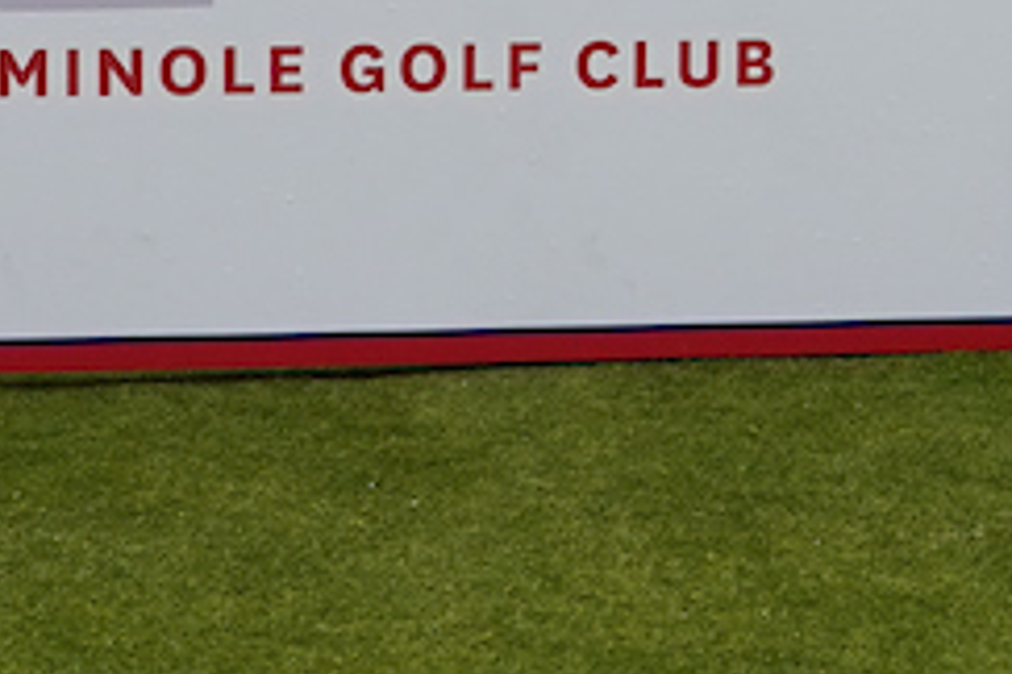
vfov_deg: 7.4
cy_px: -732
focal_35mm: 178
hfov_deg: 11.3
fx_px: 5003
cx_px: 1316
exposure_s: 1/1250
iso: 500
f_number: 8
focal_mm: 24
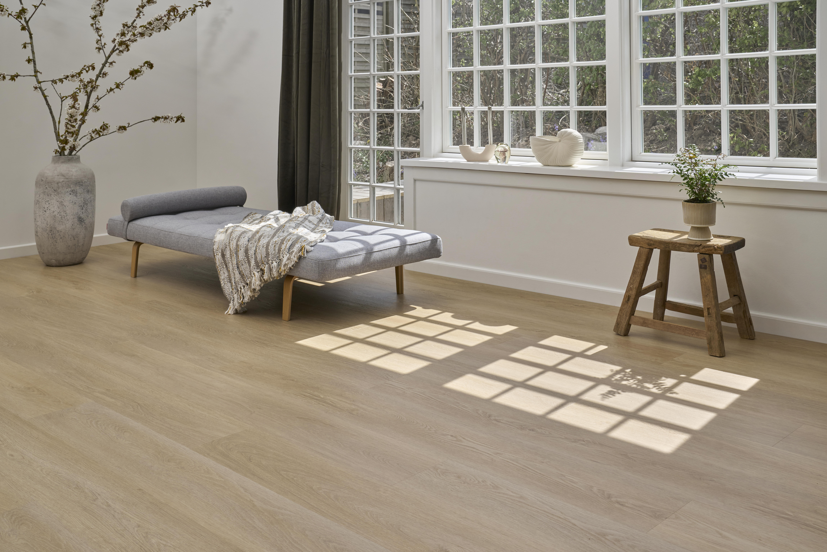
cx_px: 414
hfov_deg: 53.1
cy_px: 276
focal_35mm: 36
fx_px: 827
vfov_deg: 36.9
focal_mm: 36
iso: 400
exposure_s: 1/250
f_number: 9
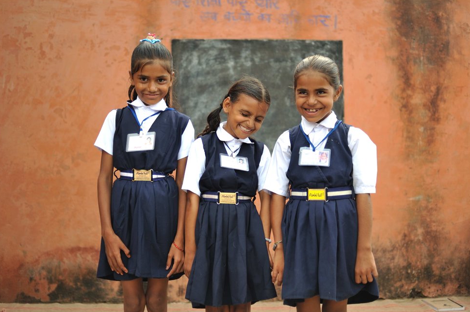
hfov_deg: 51.9
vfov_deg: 35.9
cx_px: 227
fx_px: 483
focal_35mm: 37
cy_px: 161
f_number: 2
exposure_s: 1/1250
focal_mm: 35
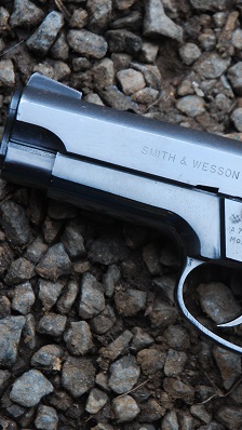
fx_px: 1893
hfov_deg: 7.3
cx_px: 205
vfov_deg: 13.0
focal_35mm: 166
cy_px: 214
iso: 560
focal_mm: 70
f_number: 4.5
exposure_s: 1/125
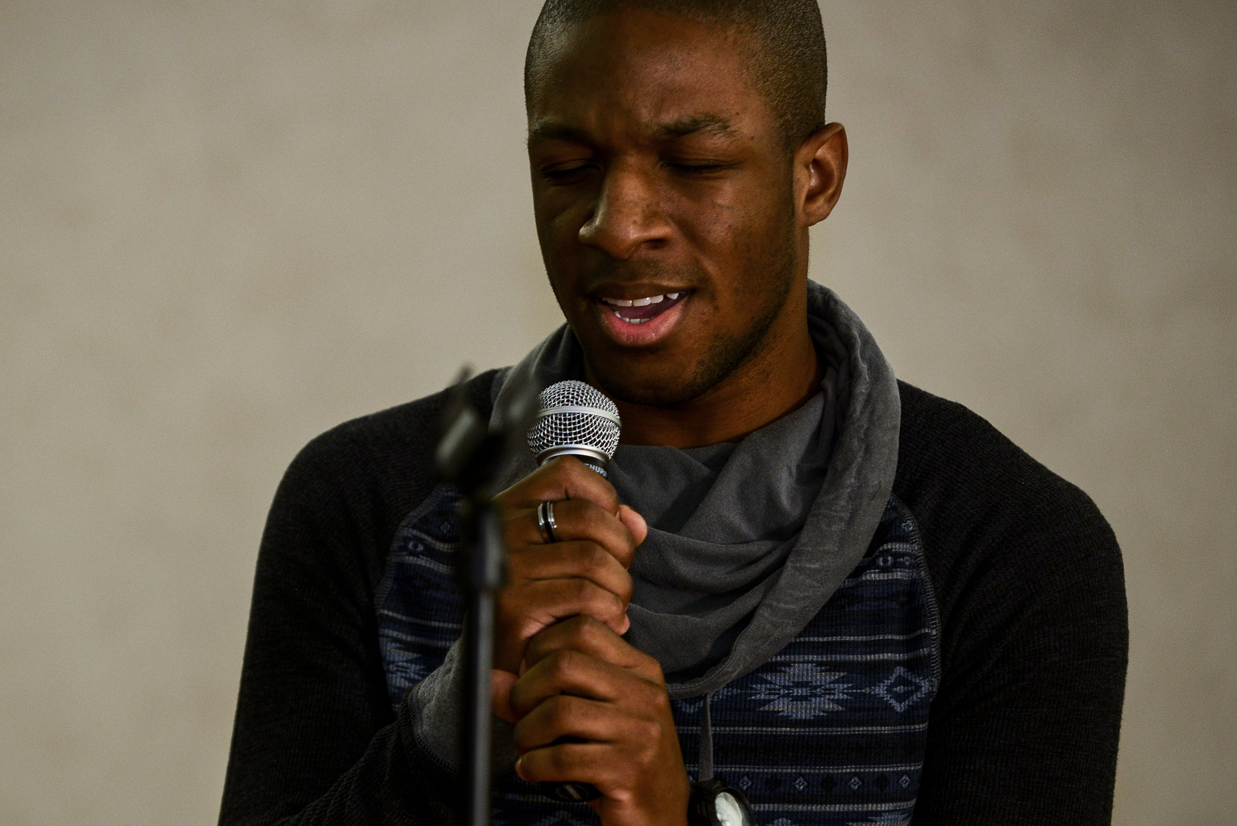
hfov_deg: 9.2
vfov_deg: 6.1
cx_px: 393
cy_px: 485
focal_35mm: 224
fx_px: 7699
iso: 500
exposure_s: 1/100
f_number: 2.8
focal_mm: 155
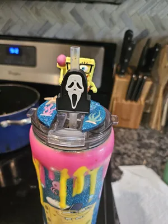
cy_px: 112
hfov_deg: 58.9
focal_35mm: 23
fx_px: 149
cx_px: 84
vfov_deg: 73.9
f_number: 1.7
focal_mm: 6.3
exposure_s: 1/40
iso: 640
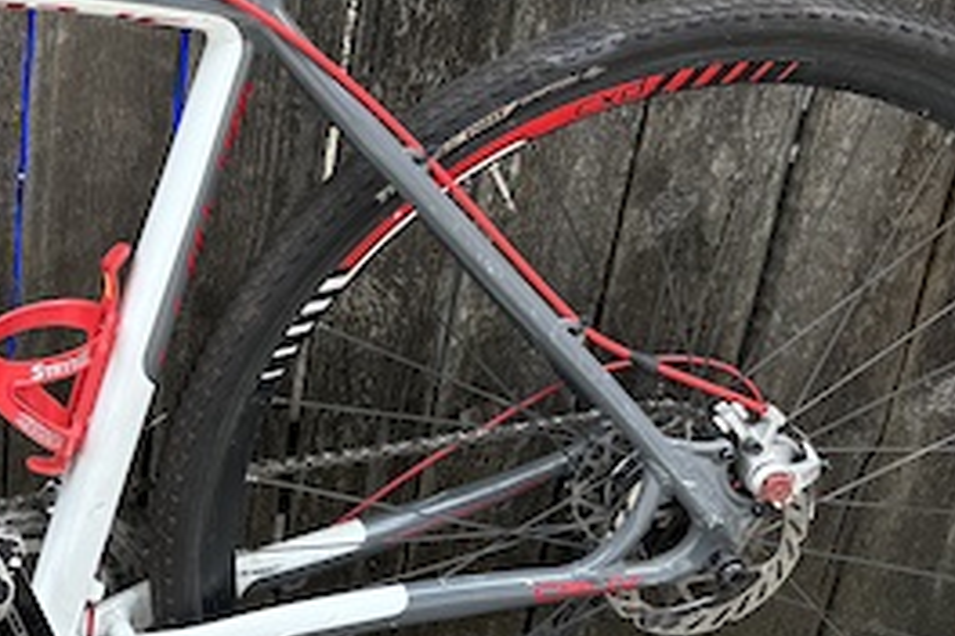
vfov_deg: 16.7
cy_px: 307
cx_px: -145
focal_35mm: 82
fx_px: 2175
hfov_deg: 23.0
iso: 50
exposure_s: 1/271
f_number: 1.6
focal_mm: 5.96
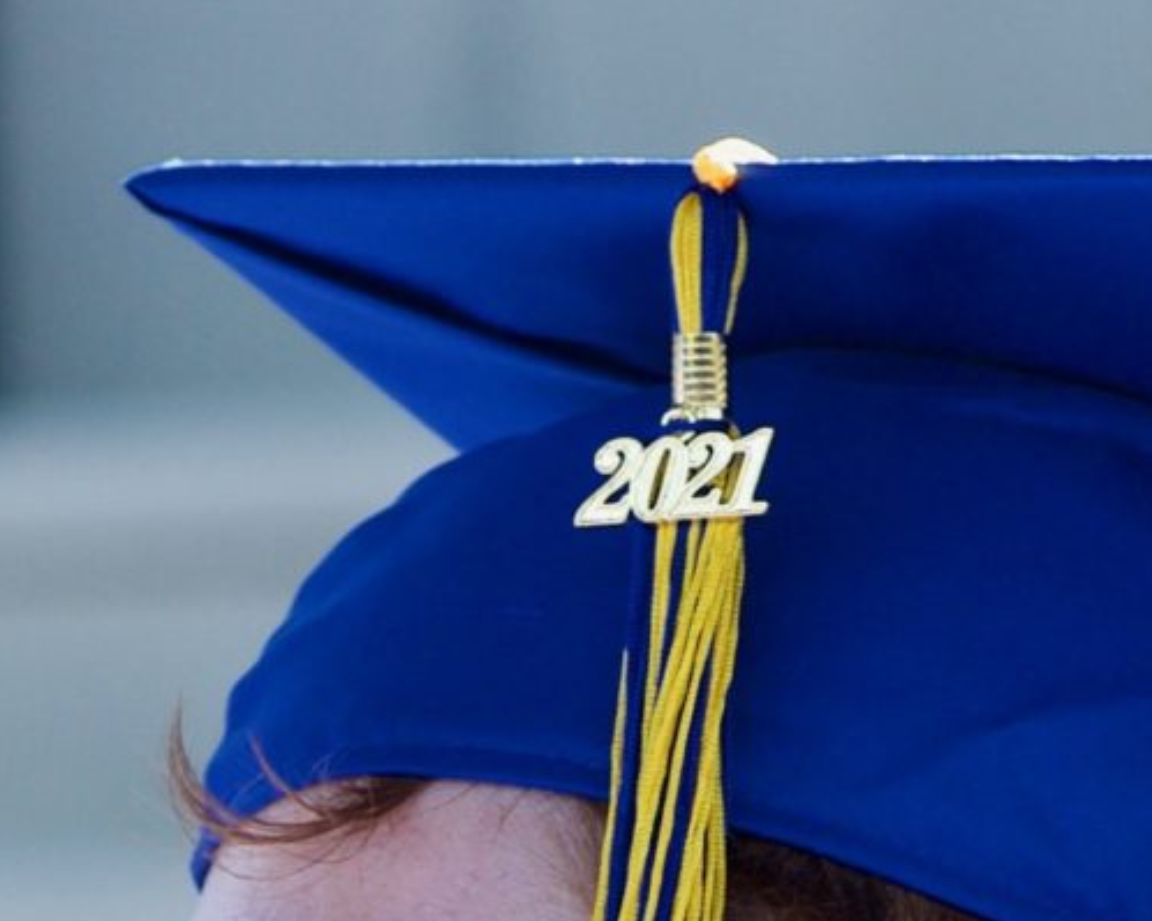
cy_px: 1818
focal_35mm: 410
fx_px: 13973
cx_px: 16
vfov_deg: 3.7
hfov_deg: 4.7
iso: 640
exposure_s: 1/400
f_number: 4
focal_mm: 85
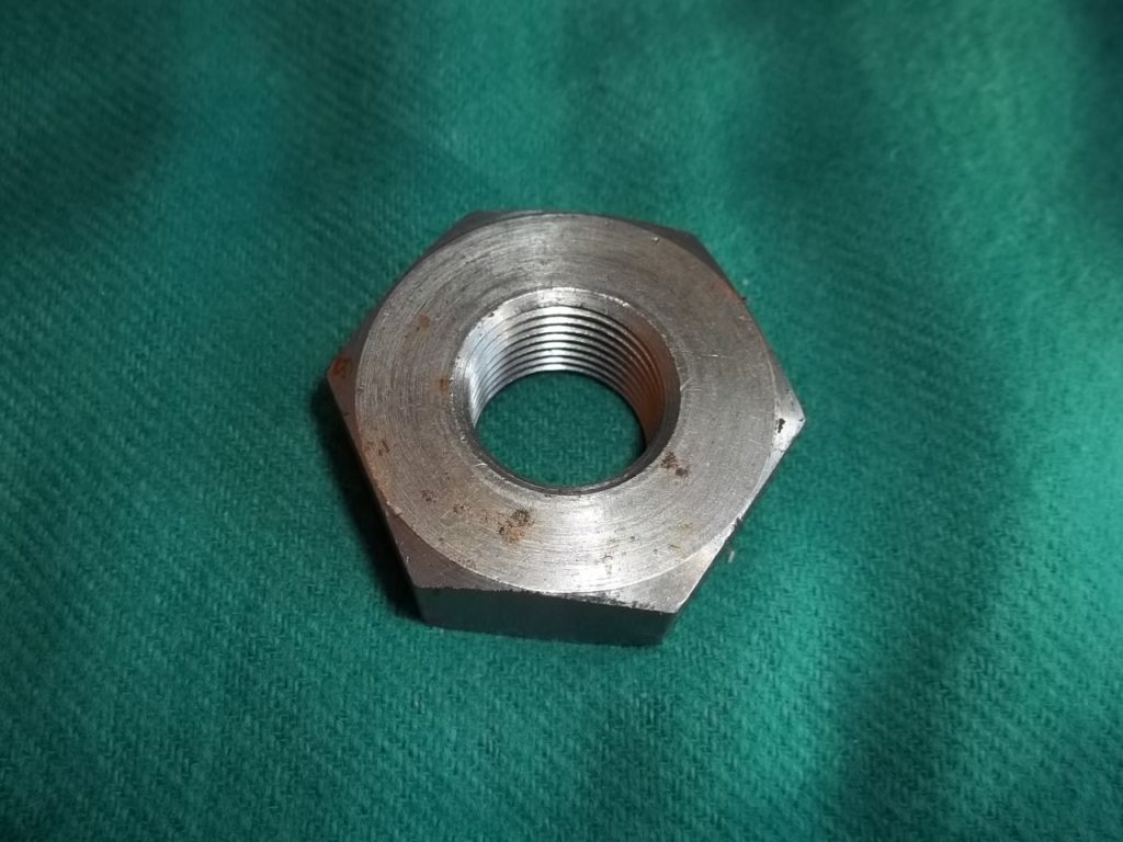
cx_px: 562
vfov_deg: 42.9
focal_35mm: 33
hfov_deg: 55.4
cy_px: 421
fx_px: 1071
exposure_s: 1/30
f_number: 3.3
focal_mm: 5.9
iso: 64
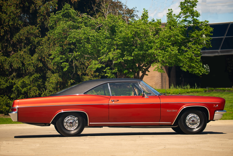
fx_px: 2007
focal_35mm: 310
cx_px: 116
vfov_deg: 4.4
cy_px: 78
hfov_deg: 6.6
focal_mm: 310
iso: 125
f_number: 5.6
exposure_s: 1/200
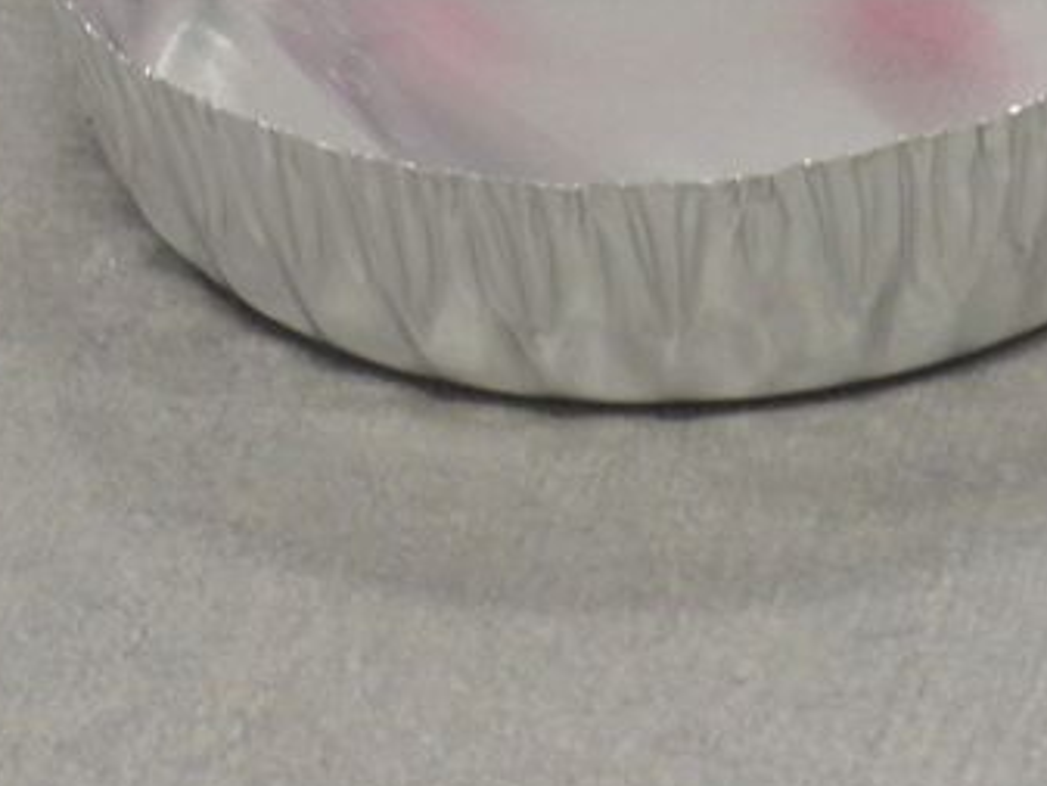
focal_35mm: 366
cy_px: -227
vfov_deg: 4.1
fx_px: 11074
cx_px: 665
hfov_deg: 5.4
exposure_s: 1/15
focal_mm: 22
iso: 400
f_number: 5.2
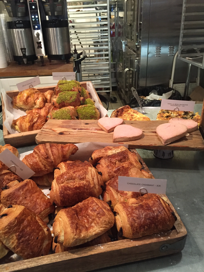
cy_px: 136
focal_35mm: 29
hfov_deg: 48.2
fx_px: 228
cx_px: 102
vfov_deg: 61.7
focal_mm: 4.15
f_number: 2.2
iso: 250
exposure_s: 1/17
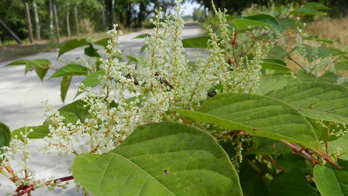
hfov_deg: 56.6
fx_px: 323
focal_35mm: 35
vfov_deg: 33.7
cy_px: 107
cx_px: 174
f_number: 3.7
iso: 160
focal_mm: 5.6
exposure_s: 1/800
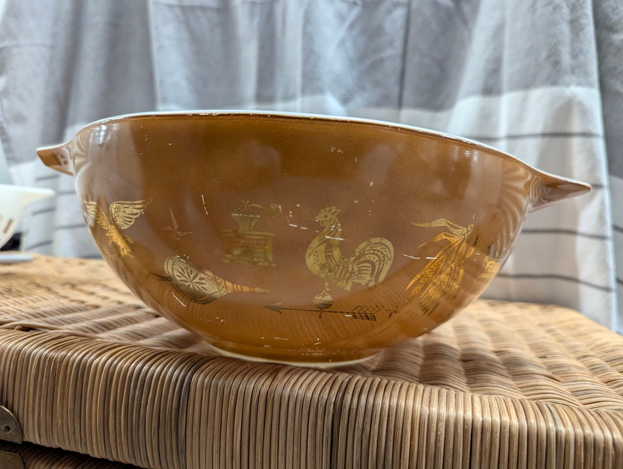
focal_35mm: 24
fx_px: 433
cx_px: 312
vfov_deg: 56.9
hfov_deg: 71.5
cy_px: 234
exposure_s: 1/120
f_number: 1.85
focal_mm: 6.81
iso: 905
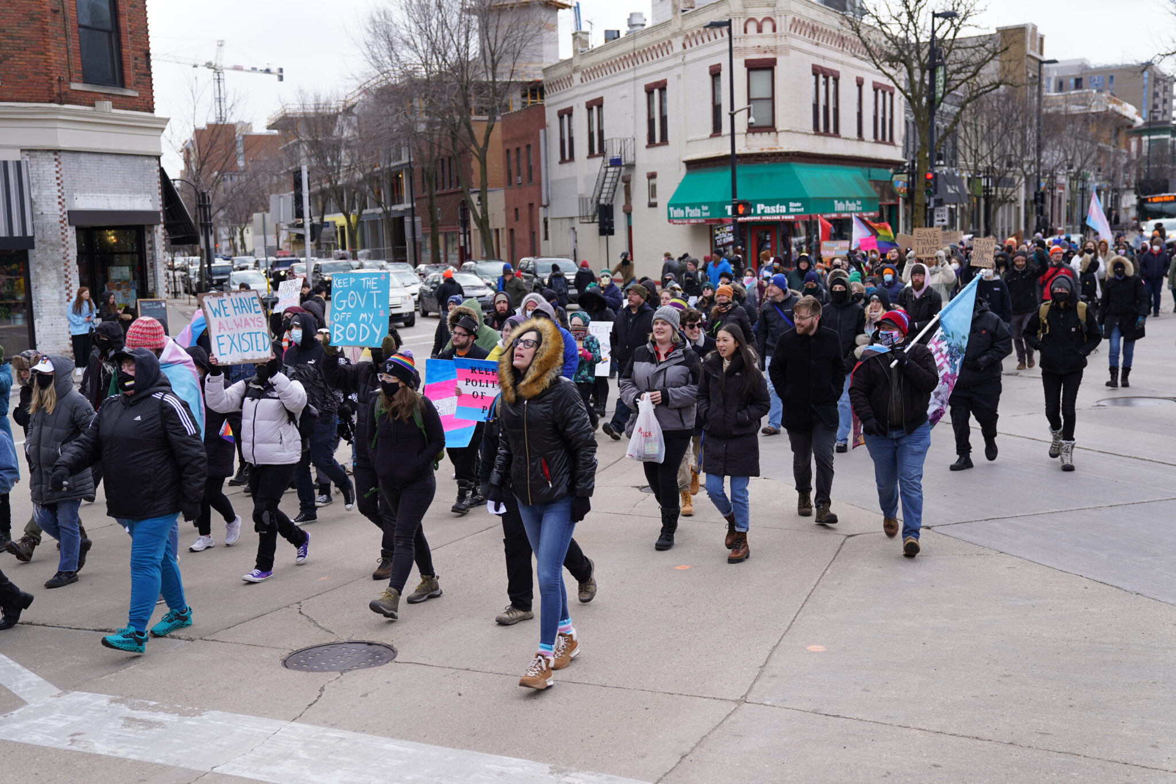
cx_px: 588
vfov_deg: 30.5
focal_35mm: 44
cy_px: 392
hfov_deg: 44.5
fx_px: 1437
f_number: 2.8
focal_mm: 44
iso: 100
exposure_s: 1/640
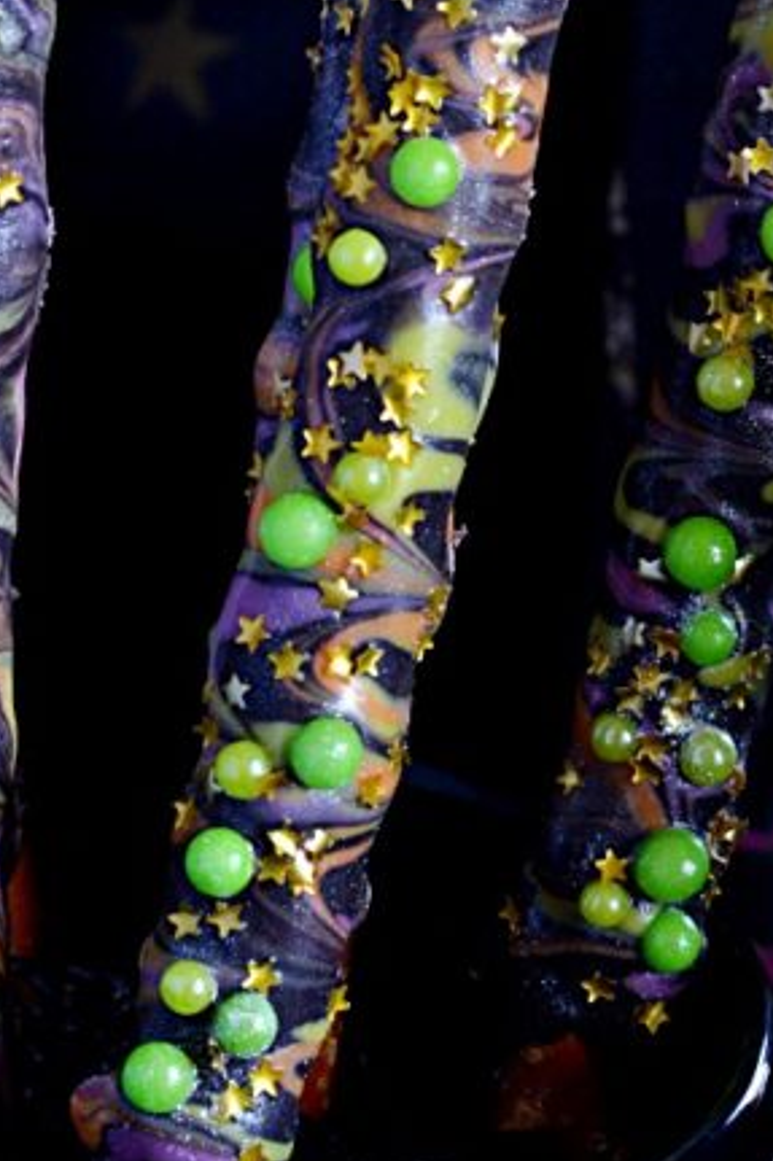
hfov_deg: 8.2
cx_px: 455
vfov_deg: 12.2
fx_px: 5383
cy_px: 11
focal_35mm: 167
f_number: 10
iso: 100
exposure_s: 1/1.6
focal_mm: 50
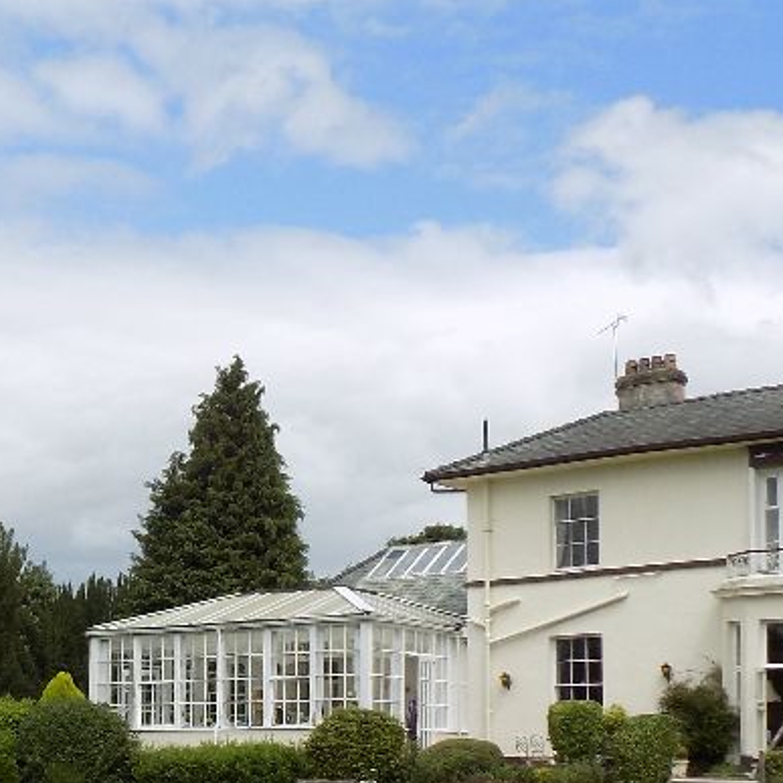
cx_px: 198
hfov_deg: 26.9
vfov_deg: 26.4
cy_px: 700
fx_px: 1612
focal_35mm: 63
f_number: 3.1
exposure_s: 1/1500
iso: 80
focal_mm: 4
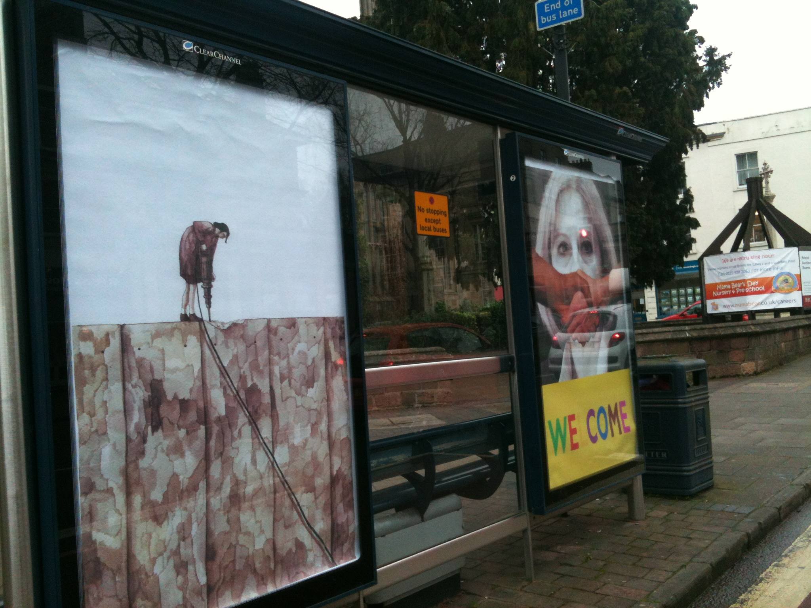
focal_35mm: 35
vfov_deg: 40.7
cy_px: 304
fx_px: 820
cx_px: 406
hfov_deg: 52.6
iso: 100
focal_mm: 3.85
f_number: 2.8
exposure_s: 1/120
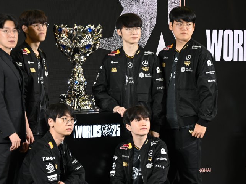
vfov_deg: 9.2
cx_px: 99
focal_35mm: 161
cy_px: 99
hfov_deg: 12.3
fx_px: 1144
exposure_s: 1/125
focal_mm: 135
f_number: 6.3
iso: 1600
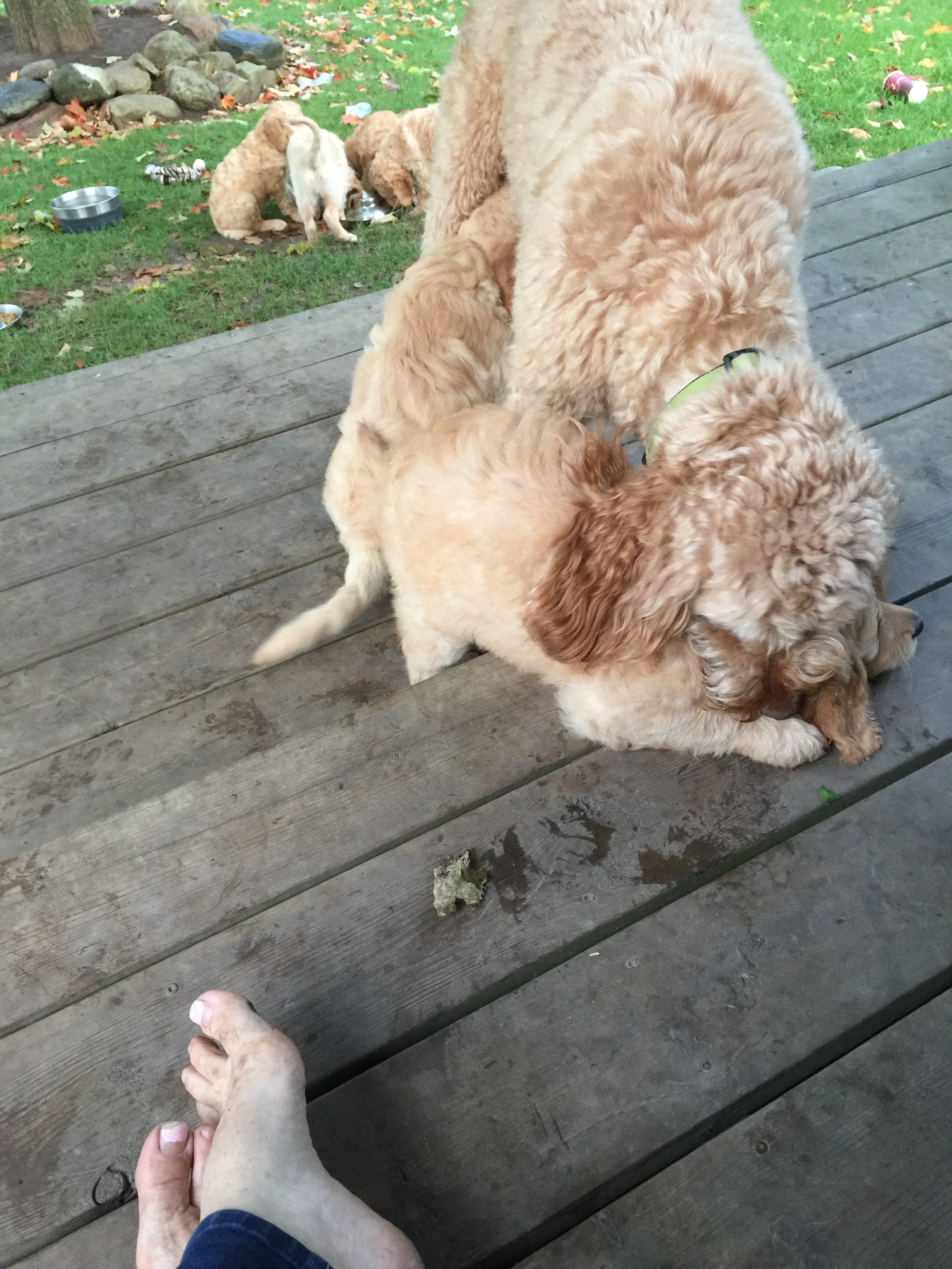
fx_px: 1063
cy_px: 634
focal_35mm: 29
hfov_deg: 48.2
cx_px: 476
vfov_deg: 61.7
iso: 64
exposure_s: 1/15
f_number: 2.2
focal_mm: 4.15
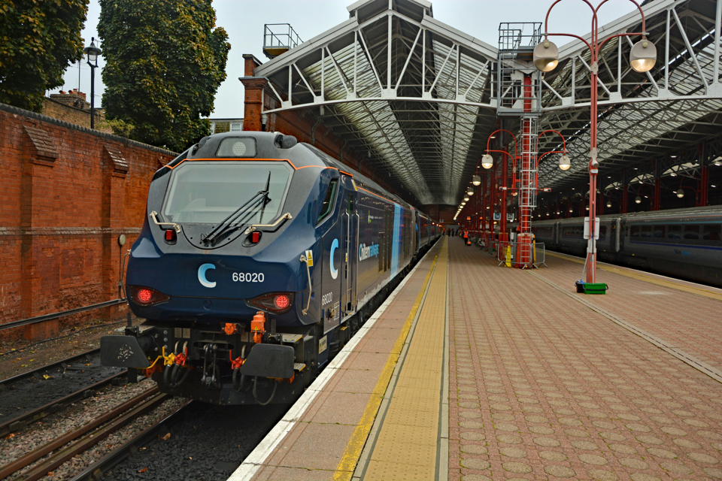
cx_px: 361
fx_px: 632
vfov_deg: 41.7
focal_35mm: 32
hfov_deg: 59.5
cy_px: 240
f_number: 4
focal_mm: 21
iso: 320
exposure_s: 1/320
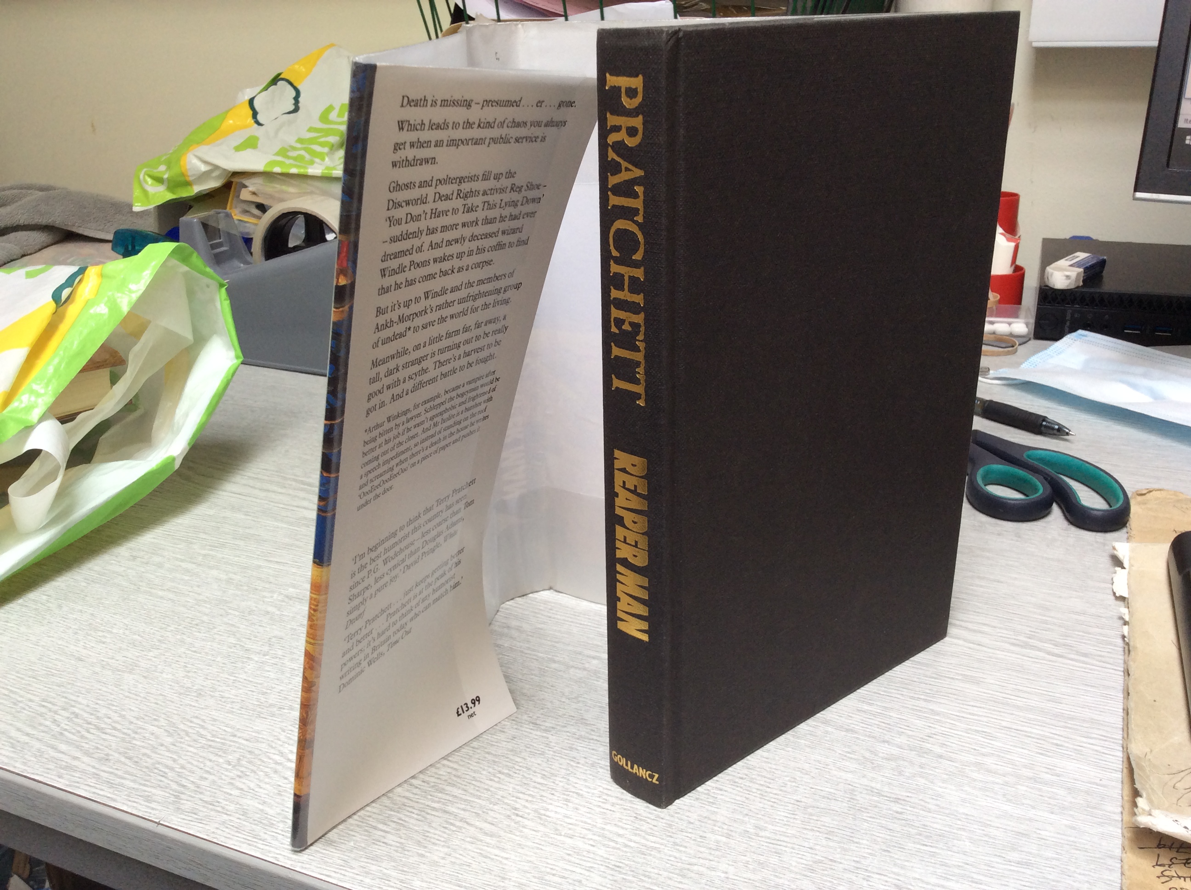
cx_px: 596
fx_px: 1099
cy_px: 445
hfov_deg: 56.9
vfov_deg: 44.1
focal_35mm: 32
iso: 40
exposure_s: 1/33
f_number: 2.4
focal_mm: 3.3
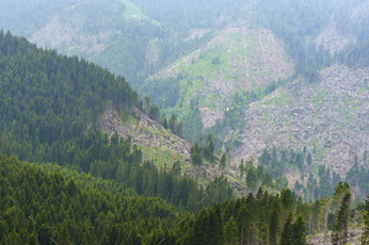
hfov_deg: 28.5
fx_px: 717
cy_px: 185
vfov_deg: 19.3
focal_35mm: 70
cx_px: 102
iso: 100
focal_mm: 41
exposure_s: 1/60
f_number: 7.1
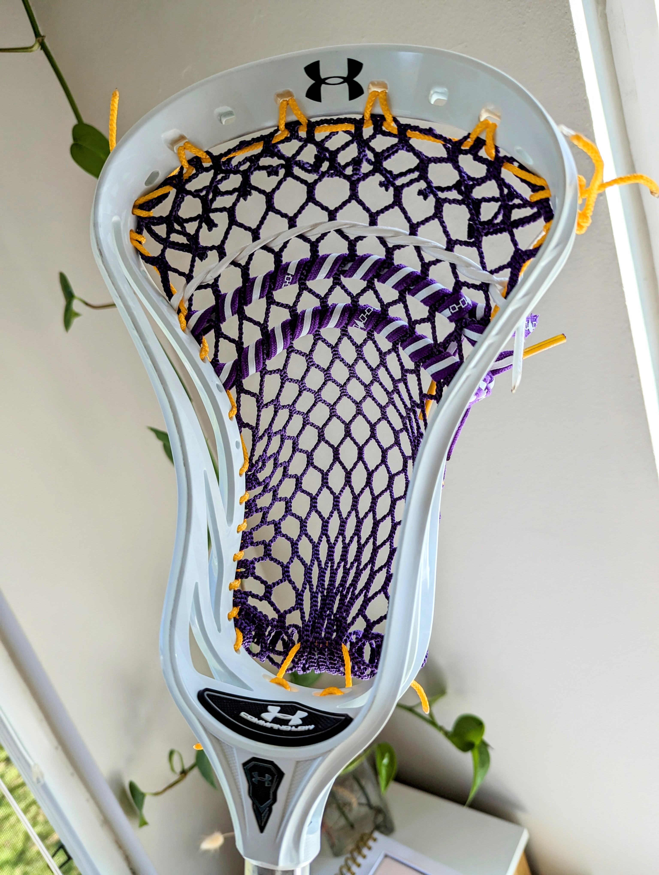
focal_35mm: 24
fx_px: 608
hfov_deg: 56.9
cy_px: 438
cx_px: 330
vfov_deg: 71.5
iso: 45
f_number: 1.85
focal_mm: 6.81
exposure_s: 1/339
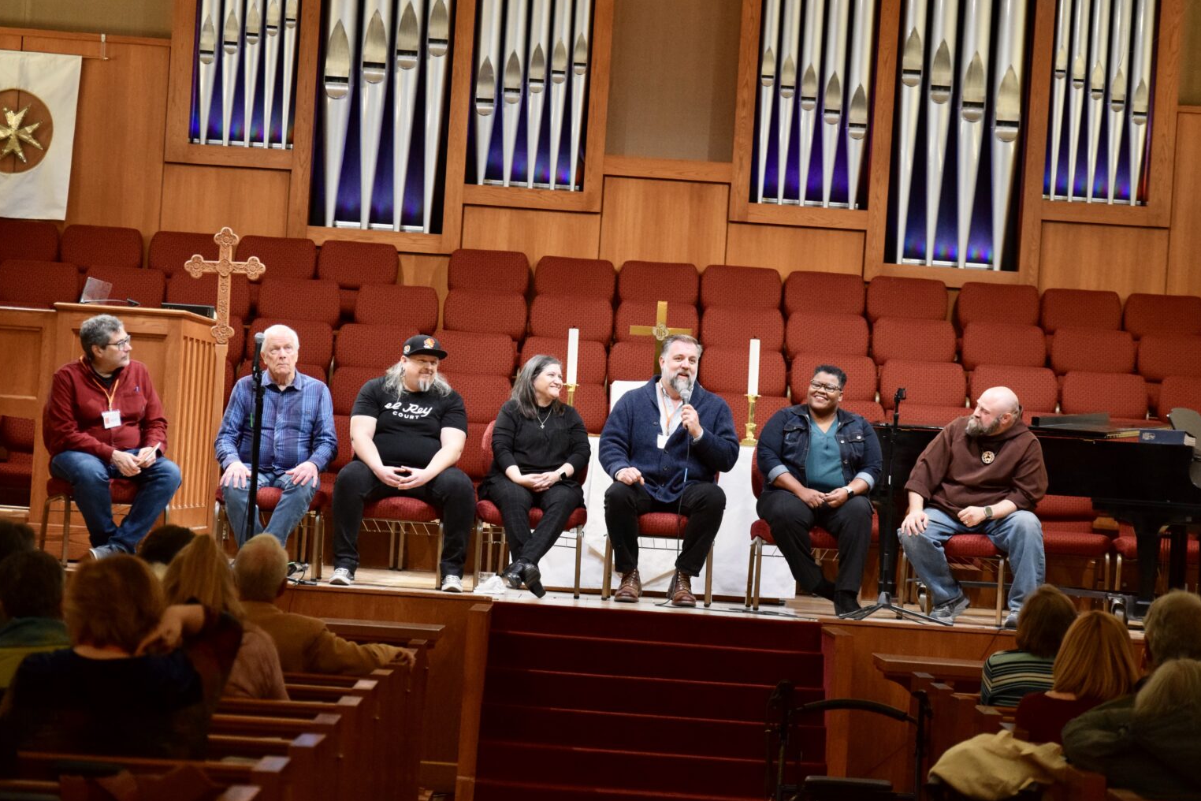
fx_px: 4287
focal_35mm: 129
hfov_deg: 15.9
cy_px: 402
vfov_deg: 10.7
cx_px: 600
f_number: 4.2
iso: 3200
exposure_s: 1/400
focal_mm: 85
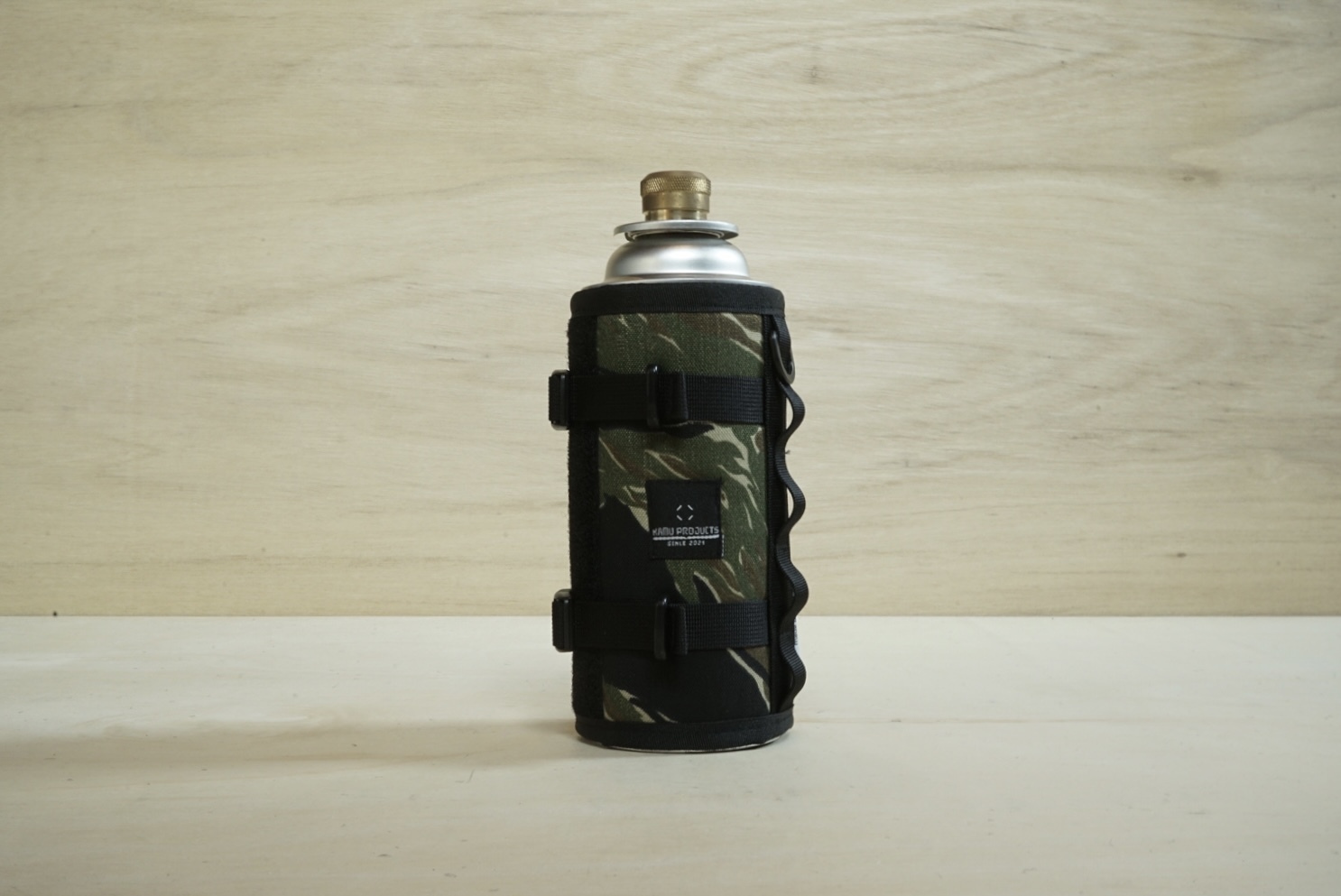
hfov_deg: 50.7
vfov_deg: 35.1
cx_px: 670
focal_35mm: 38
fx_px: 1416
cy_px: 448
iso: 800
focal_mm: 38
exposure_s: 1/8
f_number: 25
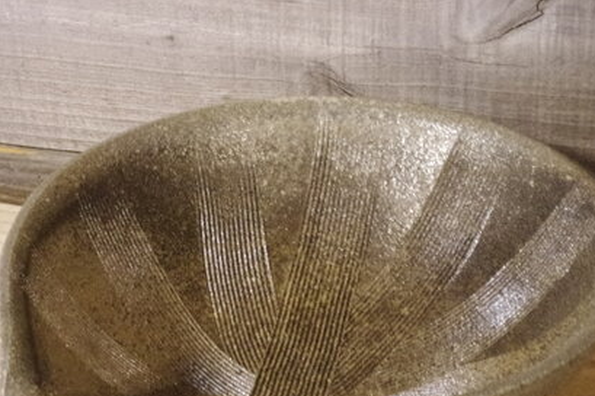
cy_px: 227
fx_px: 1552
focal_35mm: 94
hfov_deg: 21.7
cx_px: 323
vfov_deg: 14.5
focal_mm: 40
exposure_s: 1/6
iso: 10000
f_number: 18
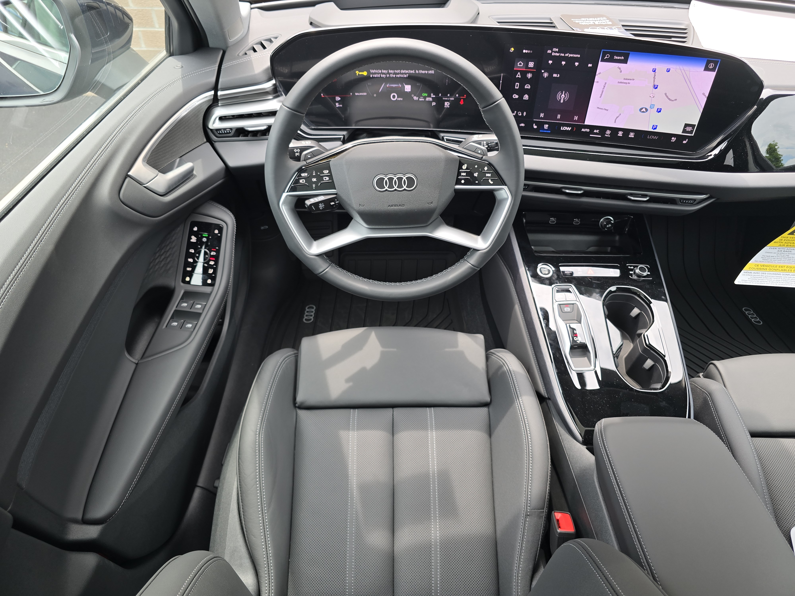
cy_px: 298
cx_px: 398
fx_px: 528
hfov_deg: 73.9
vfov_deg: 58.9
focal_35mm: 23
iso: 40
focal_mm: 6.3
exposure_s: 1/180
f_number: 1.7
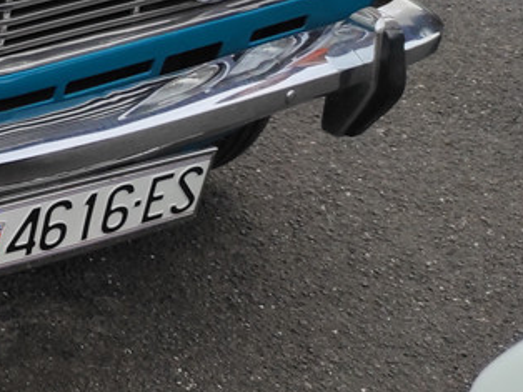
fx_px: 1283
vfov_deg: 16.8
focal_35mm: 85
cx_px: -291
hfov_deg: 19.6
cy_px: -45
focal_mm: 5.43
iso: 100
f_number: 1.89
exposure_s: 1/597
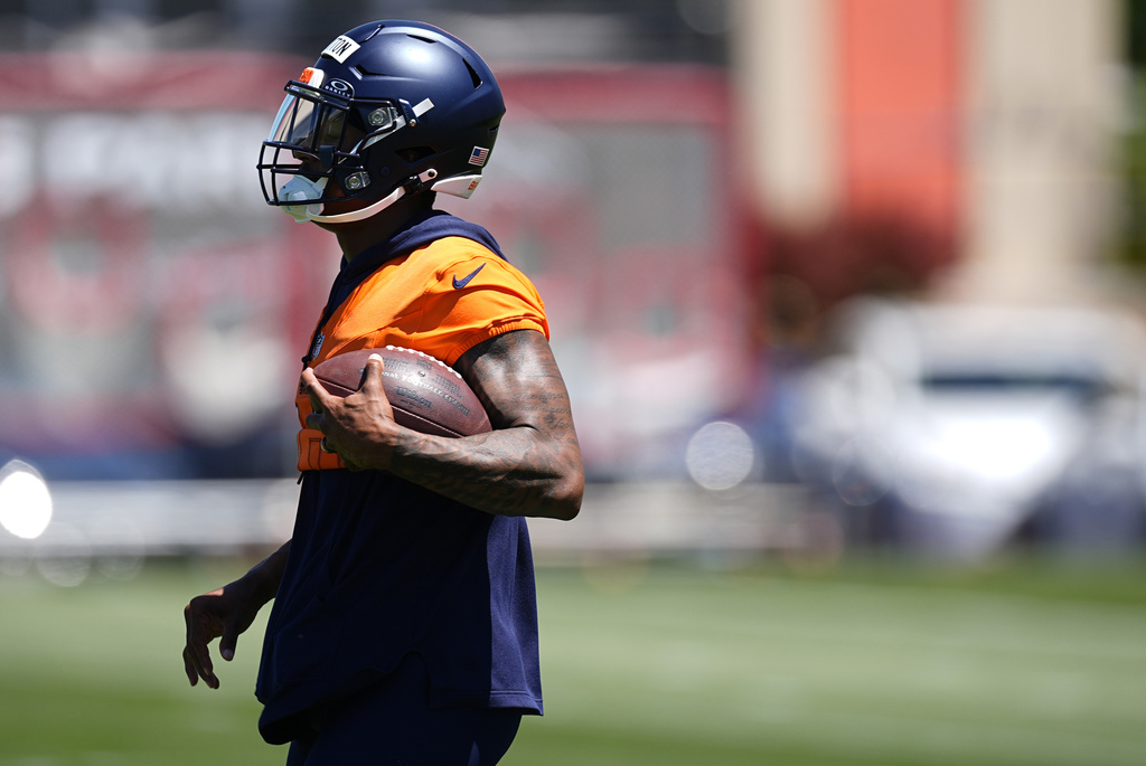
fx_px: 28678
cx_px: 573
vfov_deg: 1.5
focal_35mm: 900
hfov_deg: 2.3
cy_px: 383
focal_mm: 600
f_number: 4
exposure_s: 1/1250
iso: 200
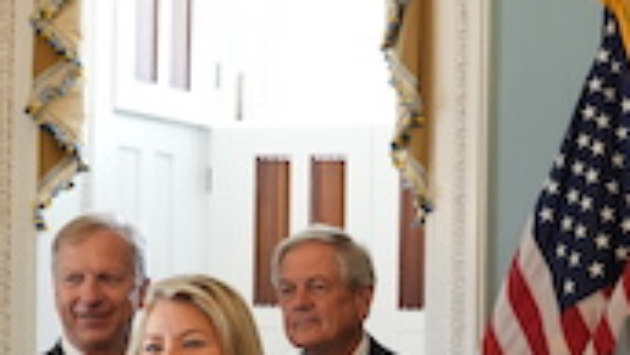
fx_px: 1638
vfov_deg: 12.3
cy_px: 326
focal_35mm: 98
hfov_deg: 20.8
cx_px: 674
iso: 1000
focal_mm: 28
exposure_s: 1/30
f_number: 6.3
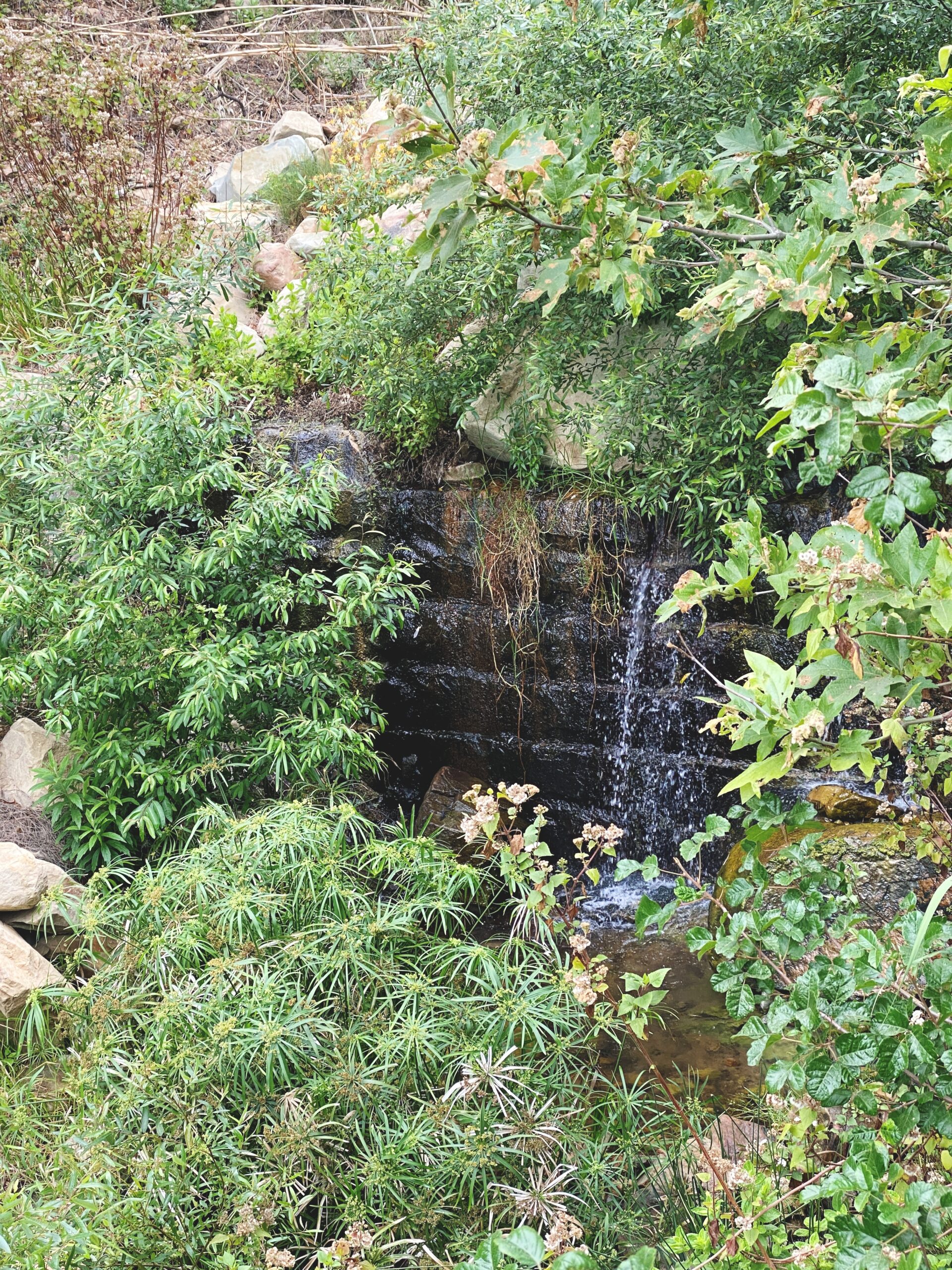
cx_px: 476
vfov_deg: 36.8
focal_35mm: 52
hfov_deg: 28.0
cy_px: 635
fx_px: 1907
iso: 64
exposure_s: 1/122
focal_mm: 6
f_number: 2
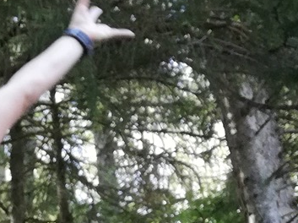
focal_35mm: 98
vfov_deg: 14.0
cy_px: 352
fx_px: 843
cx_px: -100
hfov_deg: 18.5
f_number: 2
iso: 64
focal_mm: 3.6
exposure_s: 1/100
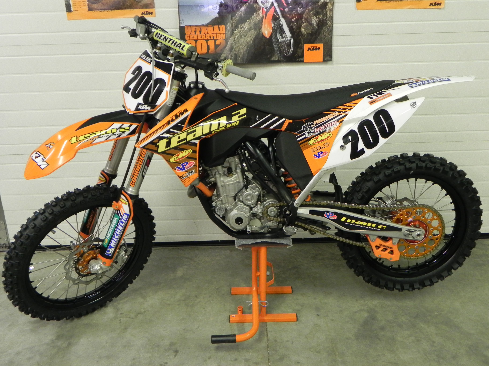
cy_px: 183
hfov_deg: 55.4
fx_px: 466
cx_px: 244
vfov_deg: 42.9
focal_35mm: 33
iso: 361
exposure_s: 1/30
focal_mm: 5.9
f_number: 2.8
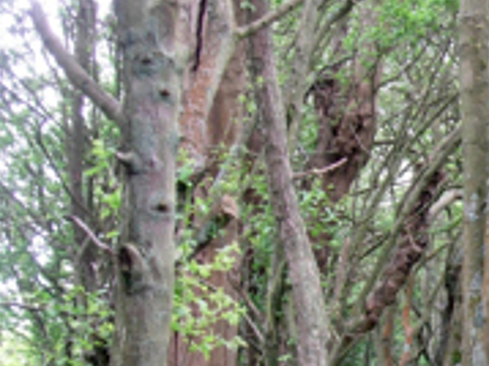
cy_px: 442
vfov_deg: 13.1
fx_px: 1553
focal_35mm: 110
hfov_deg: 16.6
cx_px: 695
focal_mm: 7.8
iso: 64
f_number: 2.8
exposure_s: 1/64
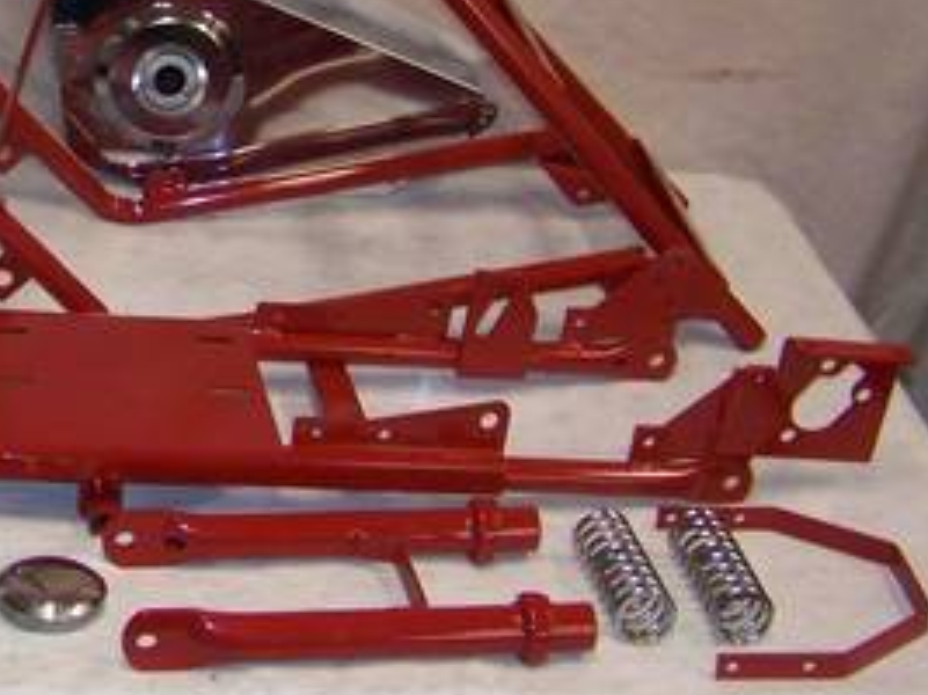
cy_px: 226
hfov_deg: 22.7
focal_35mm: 81
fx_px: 2171
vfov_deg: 18.1
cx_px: -104
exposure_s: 1/30
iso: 200
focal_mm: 5.85
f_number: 2.8
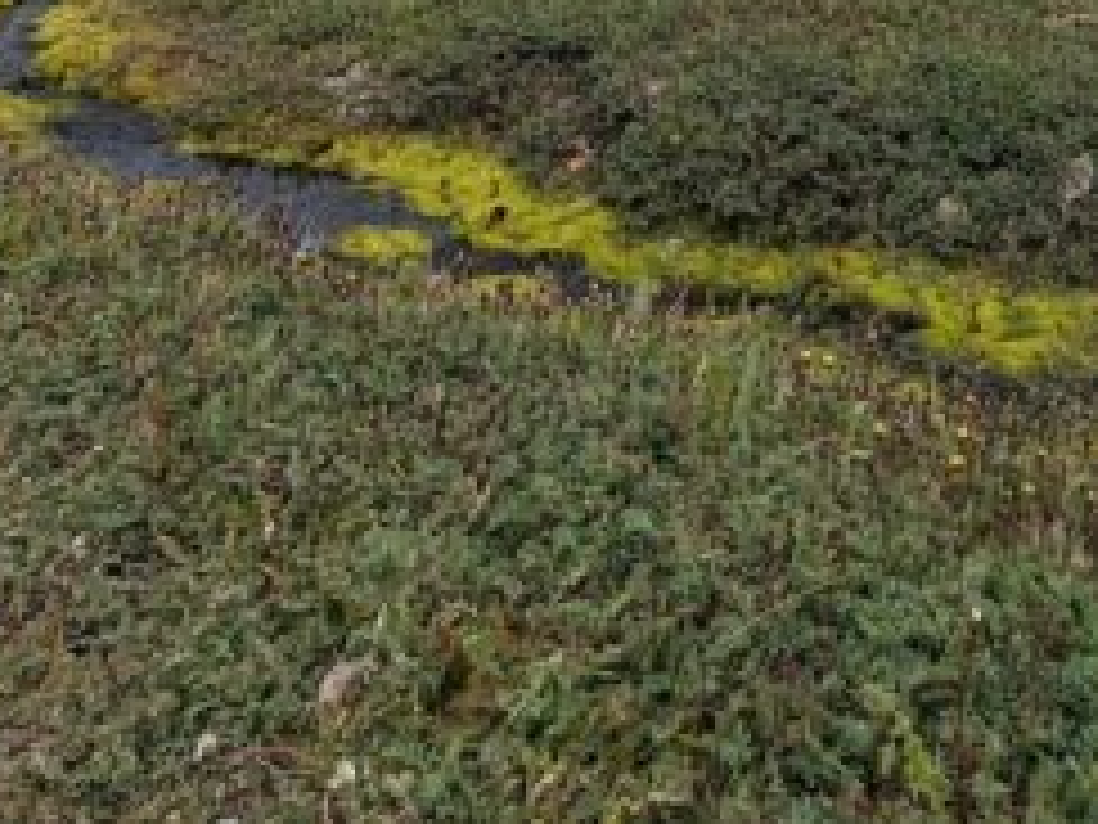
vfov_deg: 24.9
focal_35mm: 41
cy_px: -473
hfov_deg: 44.5
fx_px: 1300
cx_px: 801
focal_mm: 1.95
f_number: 2.2
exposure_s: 1/1616
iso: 47
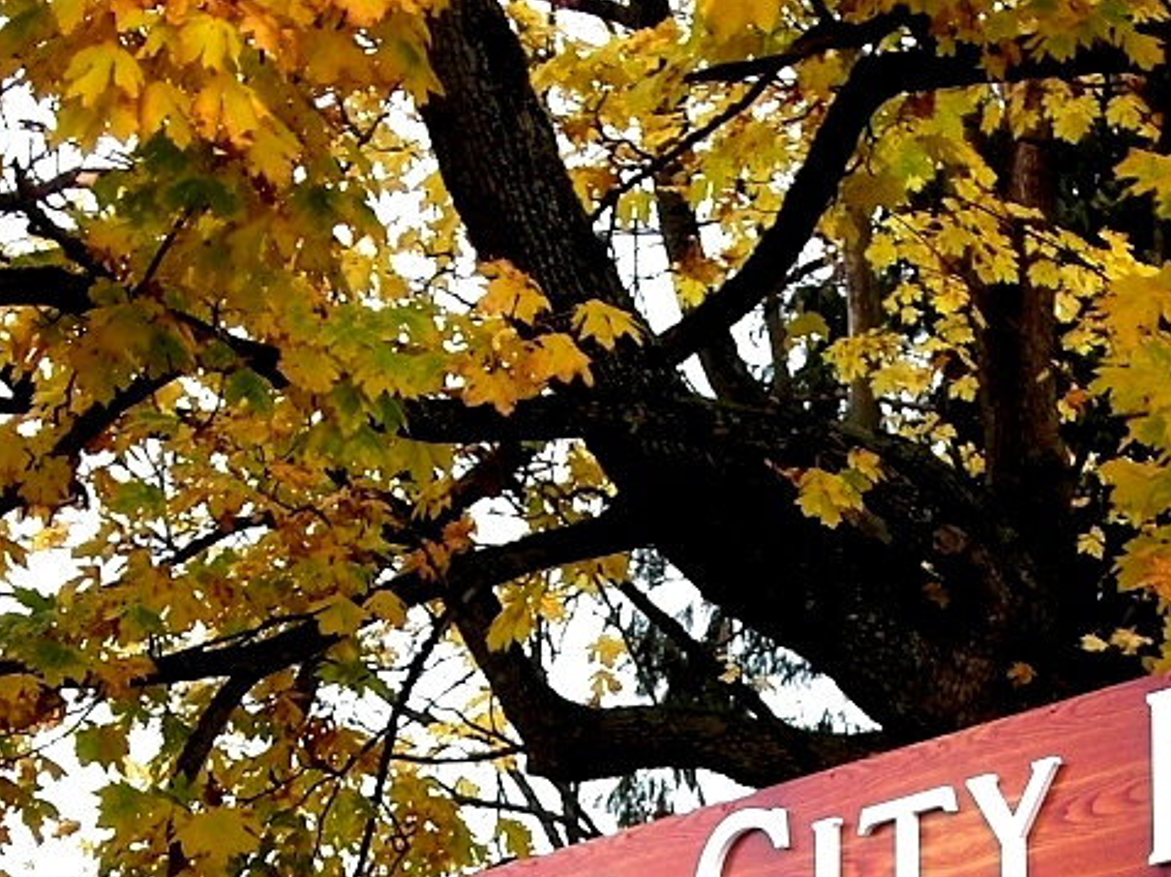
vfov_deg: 9.5
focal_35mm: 154
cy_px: 1132
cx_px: 725
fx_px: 5207
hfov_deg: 12.8
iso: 50
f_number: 3.3
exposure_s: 1/80
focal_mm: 8.2
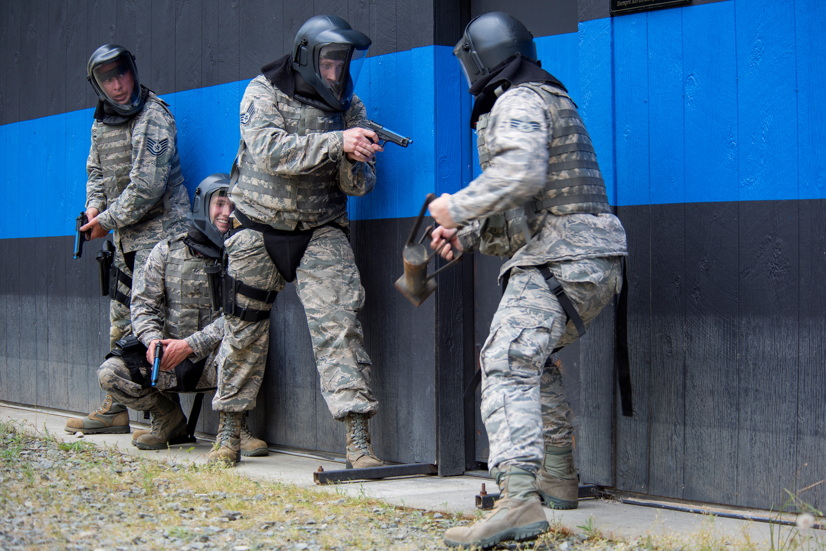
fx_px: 1836
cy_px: 276
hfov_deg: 25.4
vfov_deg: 17.1
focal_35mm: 80
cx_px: 413
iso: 64
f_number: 5
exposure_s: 1/200
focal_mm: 80
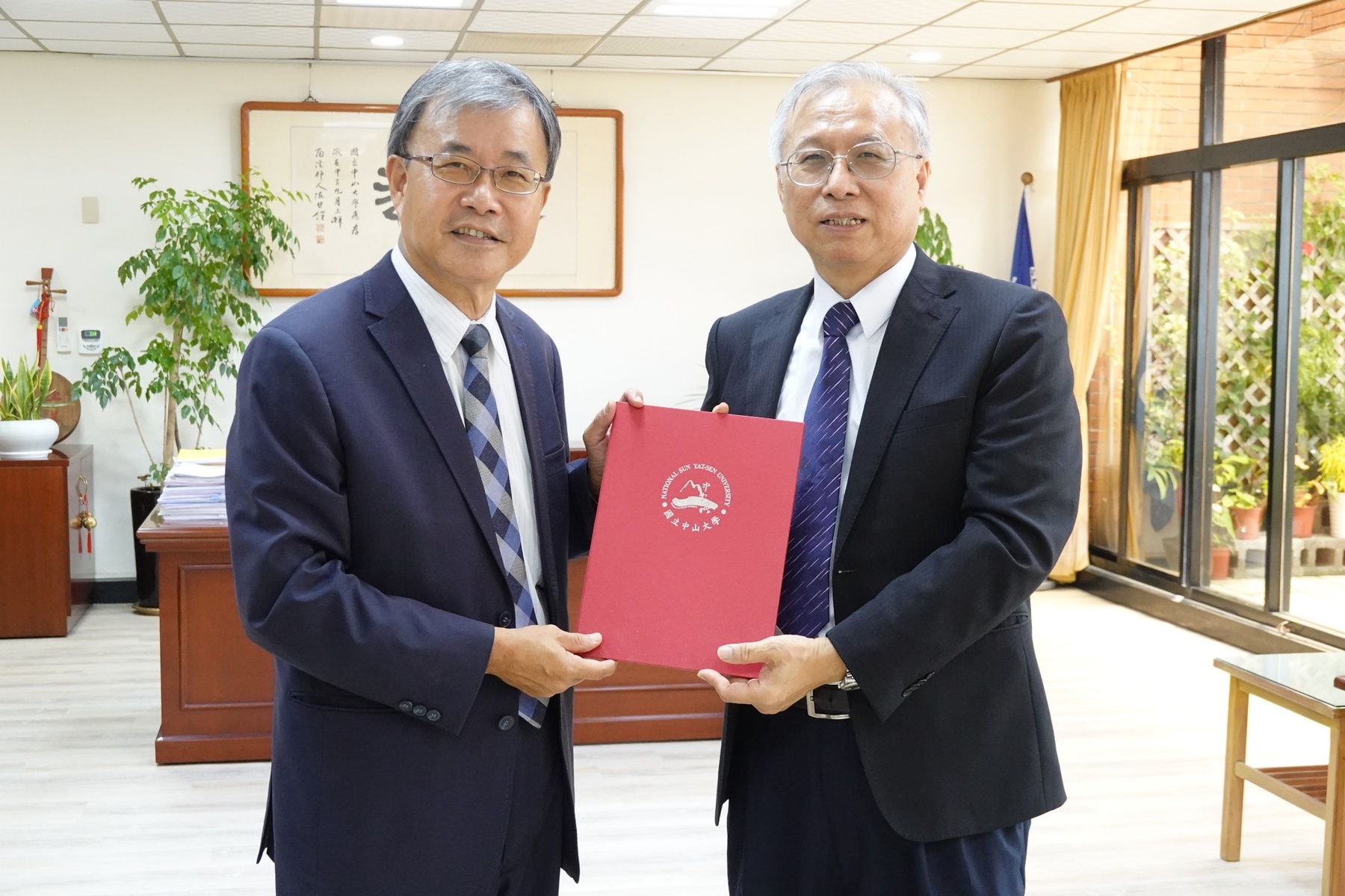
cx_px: 672
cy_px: 448
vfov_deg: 27.0
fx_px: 1868
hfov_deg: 39.6
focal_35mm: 50
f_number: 4
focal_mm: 19.03
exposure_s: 1/50
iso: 1600
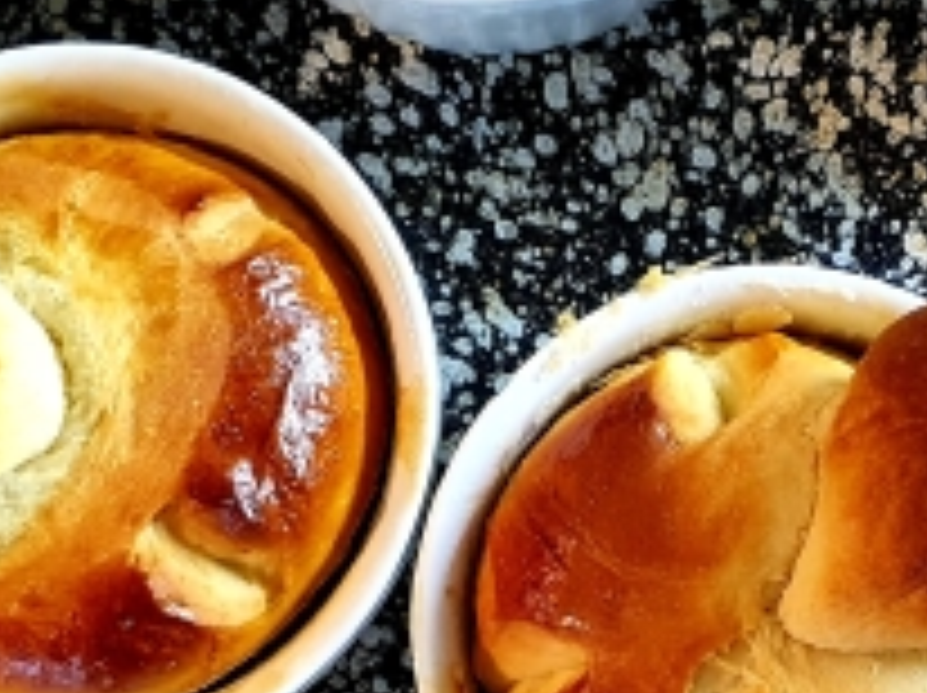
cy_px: 504
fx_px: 2434
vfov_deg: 16.1
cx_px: 675
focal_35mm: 91
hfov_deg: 21.4
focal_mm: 4.32
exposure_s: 1/50
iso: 200
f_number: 1.5
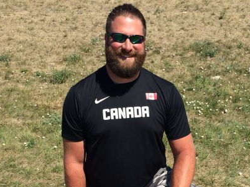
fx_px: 375
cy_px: 163
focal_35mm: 52
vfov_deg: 27.2
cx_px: 141
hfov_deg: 36.8
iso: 32
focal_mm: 4.15
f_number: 2.2
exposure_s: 1/2053
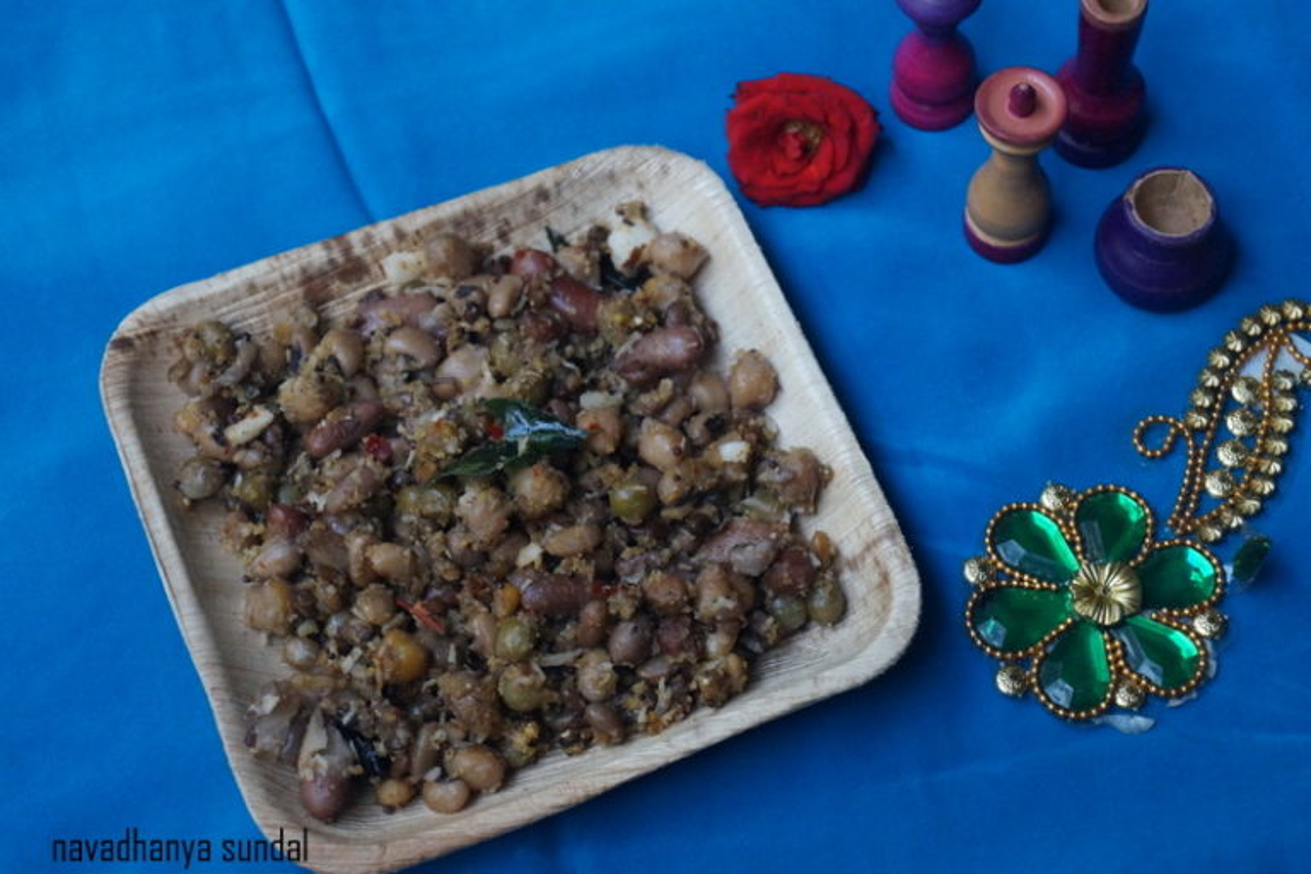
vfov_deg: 18.2
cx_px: 656
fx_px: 2731
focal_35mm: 75
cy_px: 437
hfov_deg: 27.0
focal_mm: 50
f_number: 5.6
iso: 2500
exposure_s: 1/160
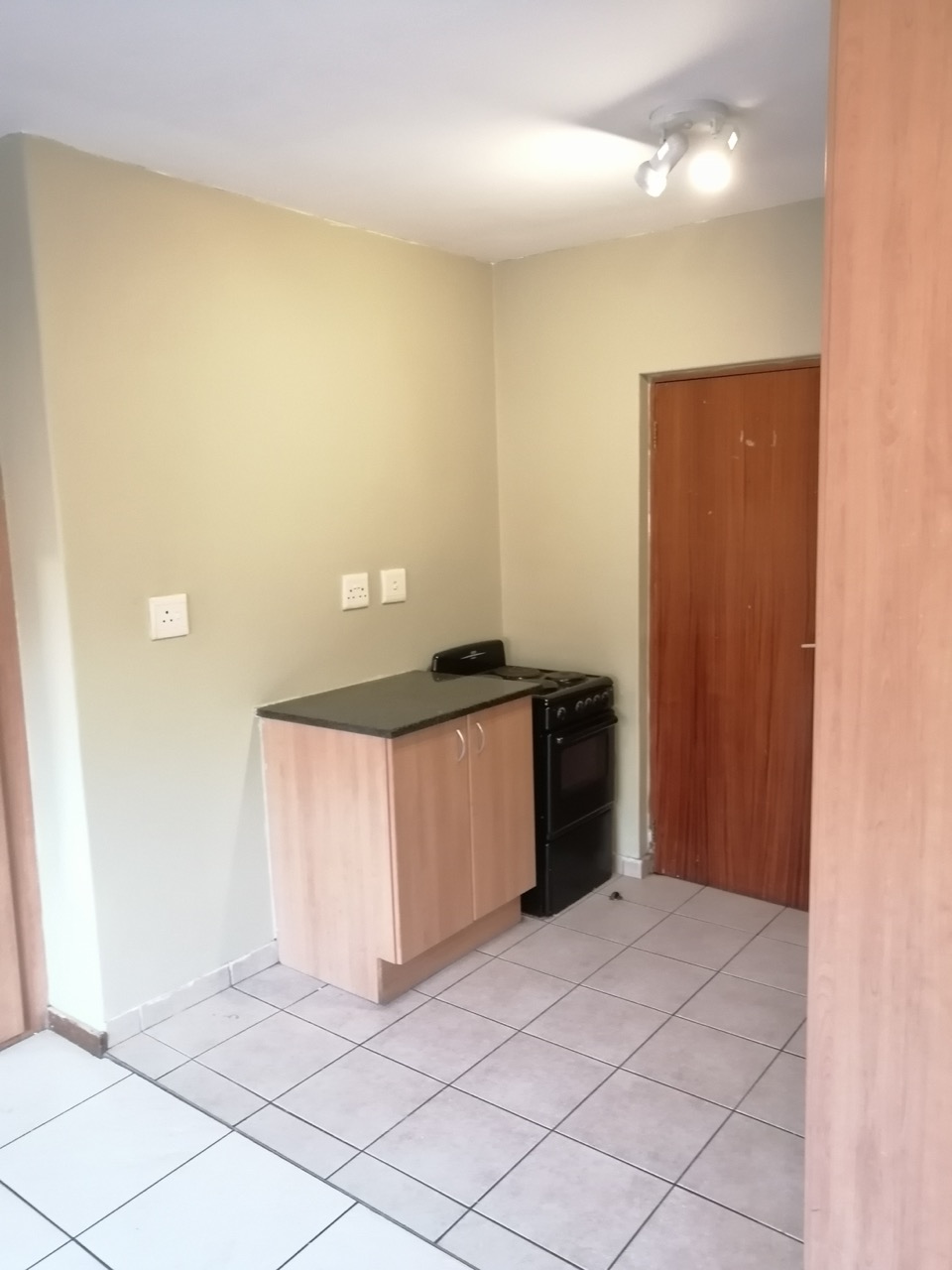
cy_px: 635
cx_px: 476
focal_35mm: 26
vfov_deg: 67.3
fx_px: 953
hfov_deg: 53.1
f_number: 1.8
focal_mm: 3.96
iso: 400
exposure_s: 1/25
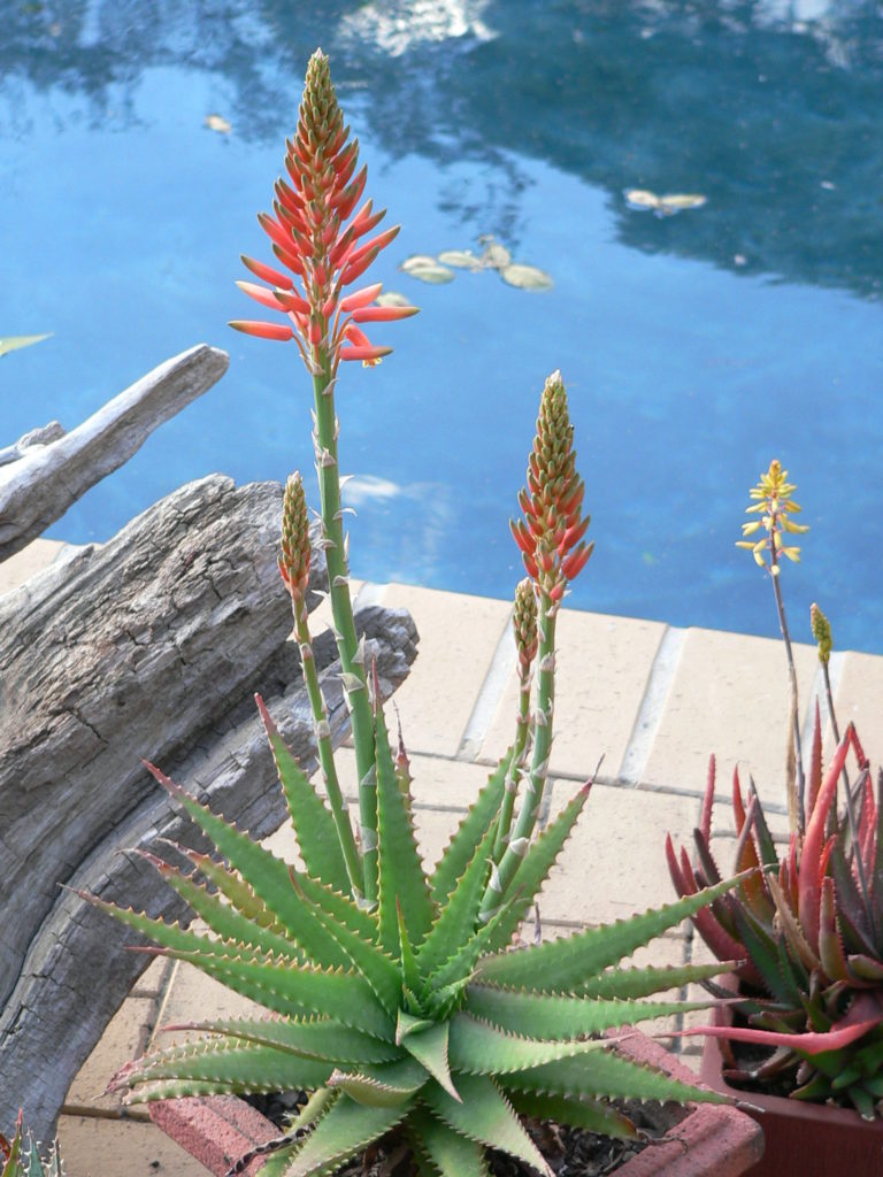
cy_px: 588
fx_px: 3163
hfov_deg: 15.9
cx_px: 442
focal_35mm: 93
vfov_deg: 21.1
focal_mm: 15.5
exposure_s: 1/60
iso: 150
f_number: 2.8
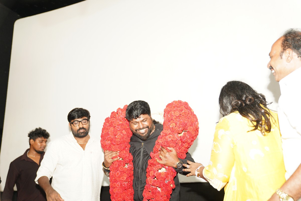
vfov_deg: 36.9
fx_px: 301
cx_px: 150
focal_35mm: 36
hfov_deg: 53.1
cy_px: 100
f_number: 2.8
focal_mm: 36
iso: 1600
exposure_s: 1/160
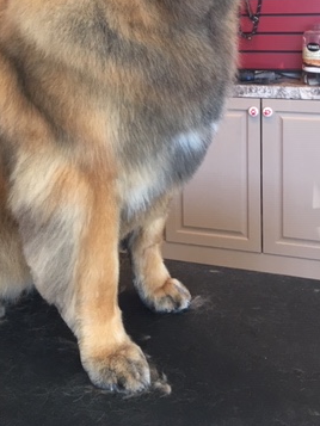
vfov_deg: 35.3
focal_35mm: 52
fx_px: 641
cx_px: 112
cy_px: 67
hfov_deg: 27.9
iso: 25
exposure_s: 1/15
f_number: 2.2
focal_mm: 4.15
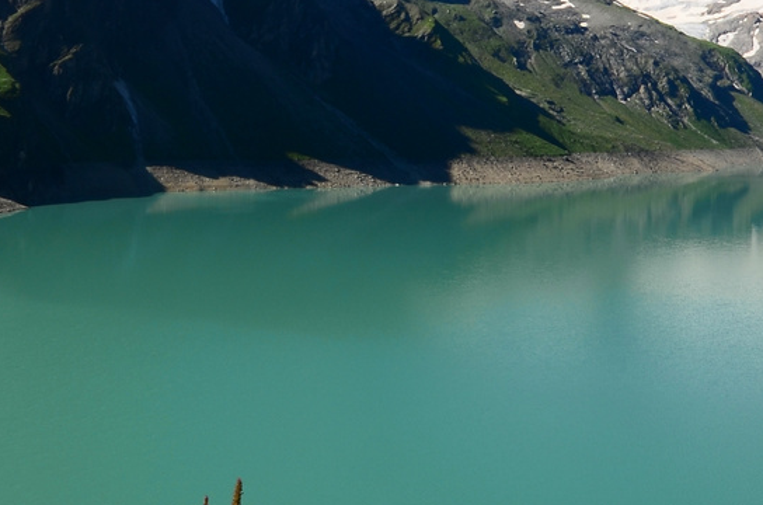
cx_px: 395
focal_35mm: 45
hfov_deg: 43.7
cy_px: 137
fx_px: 952
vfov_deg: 29.3
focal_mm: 10
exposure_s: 1/125
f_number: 11
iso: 100
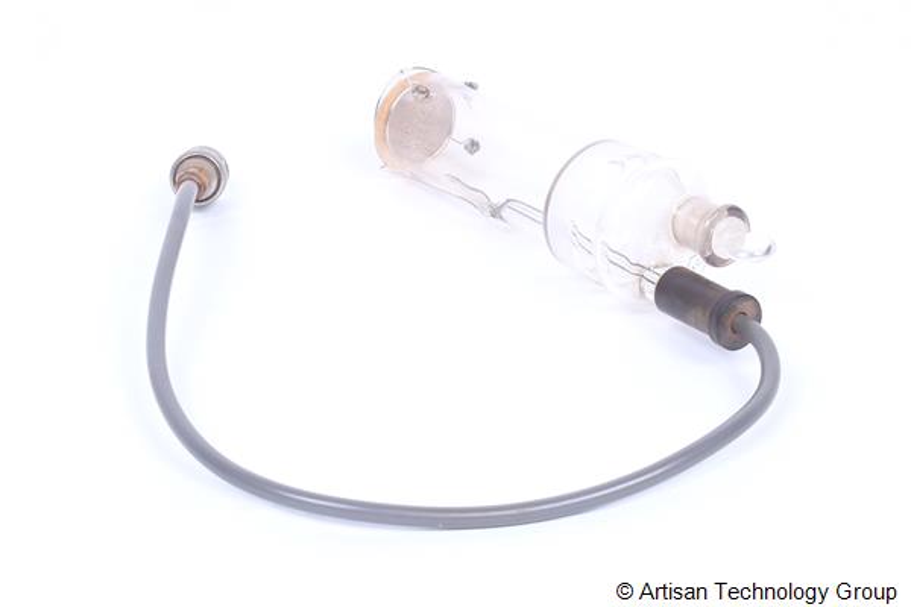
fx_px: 1822
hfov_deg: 28.1
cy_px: 304
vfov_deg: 18.9
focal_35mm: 72
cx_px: 456
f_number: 14
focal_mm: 48
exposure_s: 1/200
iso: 200
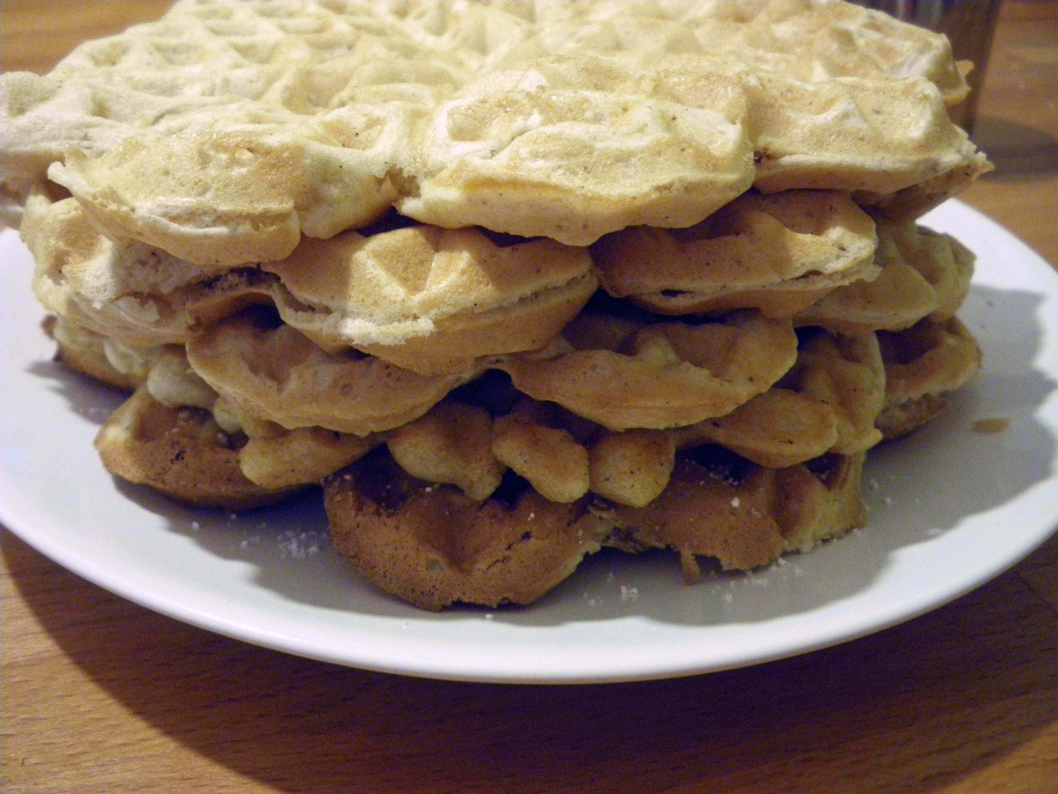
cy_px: 397
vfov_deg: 39.7
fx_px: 1100
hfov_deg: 51.4
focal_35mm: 36
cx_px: 529
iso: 800
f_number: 3.5
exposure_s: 1/10
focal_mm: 6.3
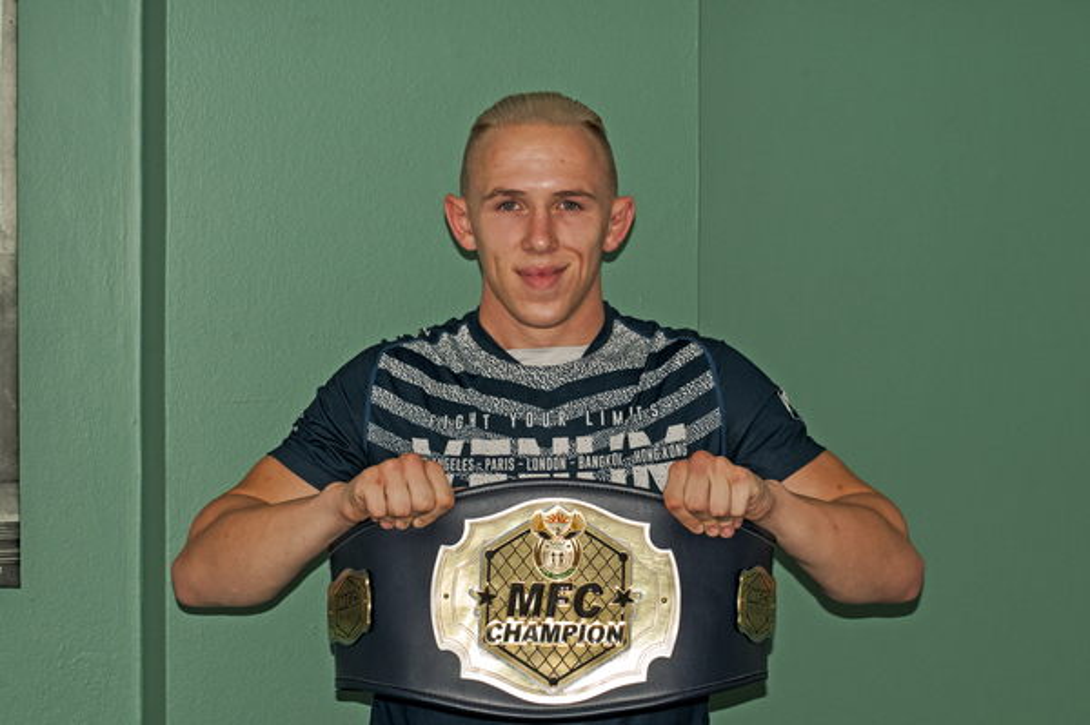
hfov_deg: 19.5
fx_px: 3176
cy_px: 362
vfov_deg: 13.0
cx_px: 545
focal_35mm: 105
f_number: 11
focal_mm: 70
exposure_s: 1/250
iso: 1600
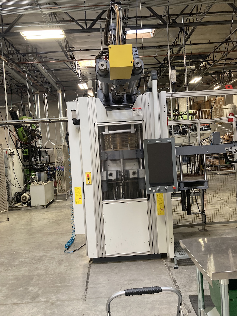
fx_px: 256
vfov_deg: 63.4
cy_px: 158
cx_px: 118
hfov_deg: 49.7
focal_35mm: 28
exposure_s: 1/60
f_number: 1.8
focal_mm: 3.99
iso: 100
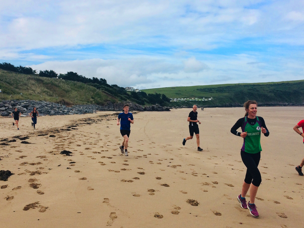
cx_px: 150
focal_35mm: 39
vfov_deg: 36.7
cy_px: 96
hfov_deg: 47.9
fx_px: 342
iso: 32
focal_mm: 4.15
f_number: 2.2
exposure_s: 1/2415
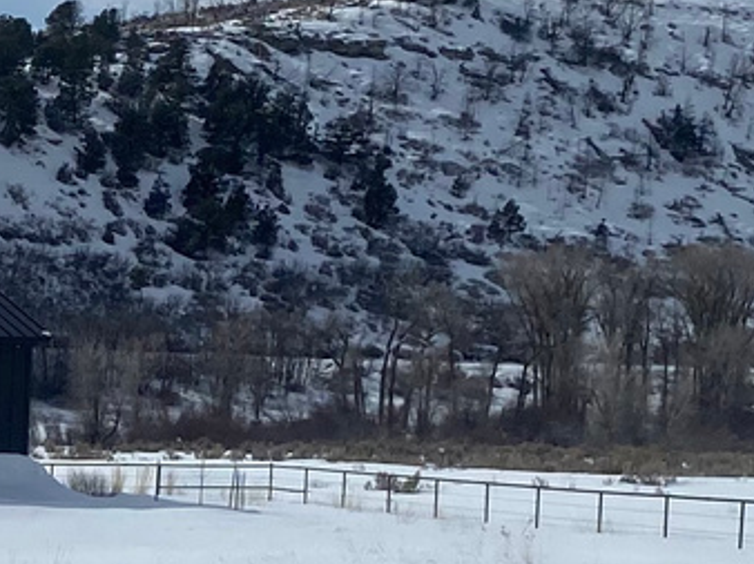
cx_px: -381
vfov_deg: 10.7
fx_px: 3004
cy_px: 368
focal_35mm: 138
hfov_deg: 13.5
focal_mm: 4.25
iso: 32
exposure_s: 1/12658
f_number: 1.8
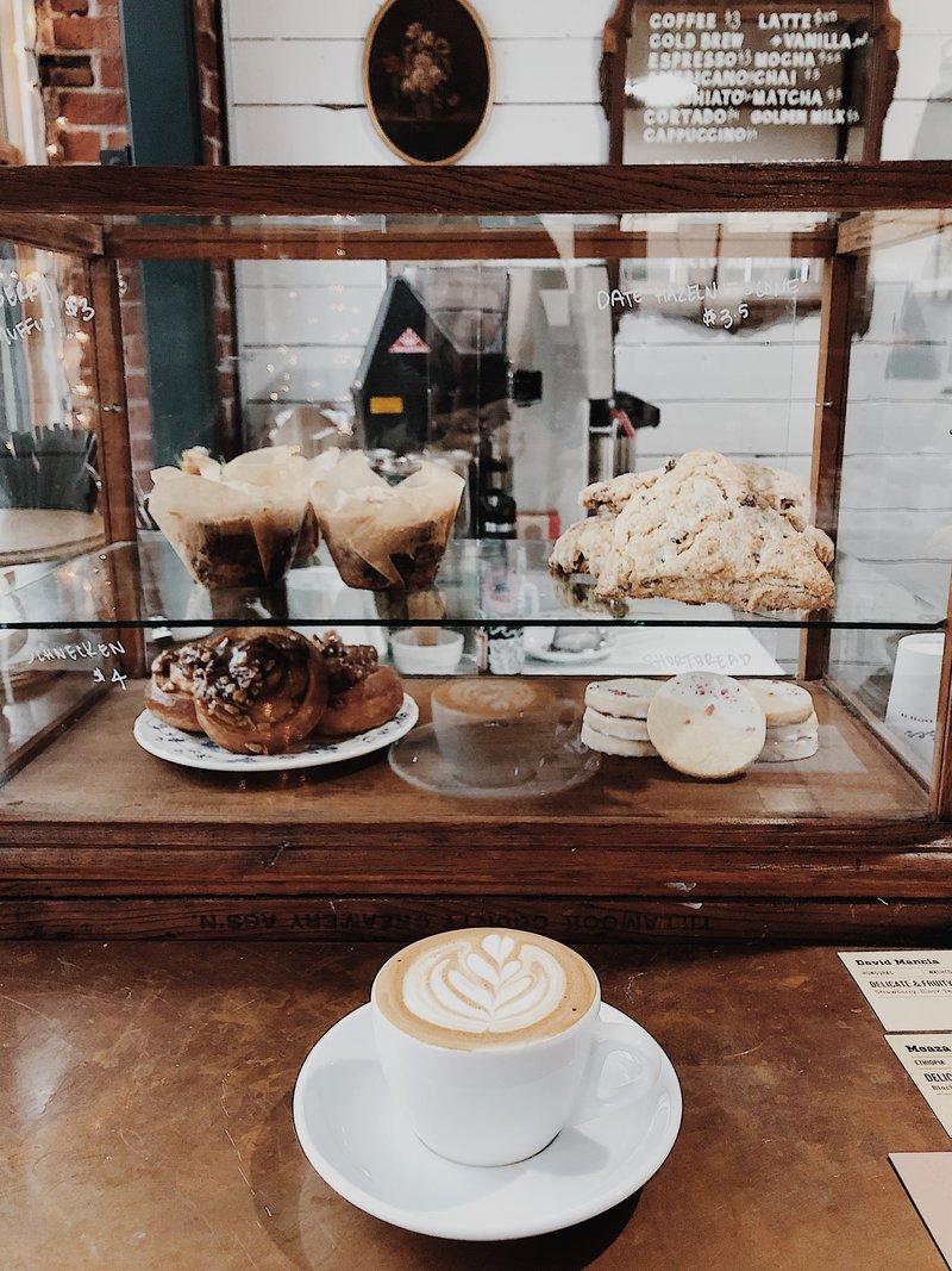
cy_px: 636
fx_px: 1027
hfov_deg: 49.7
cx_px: 476
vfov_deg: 63.4
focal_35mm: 28
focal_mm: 3.99
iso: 40
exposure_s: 1/17
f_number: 1.8
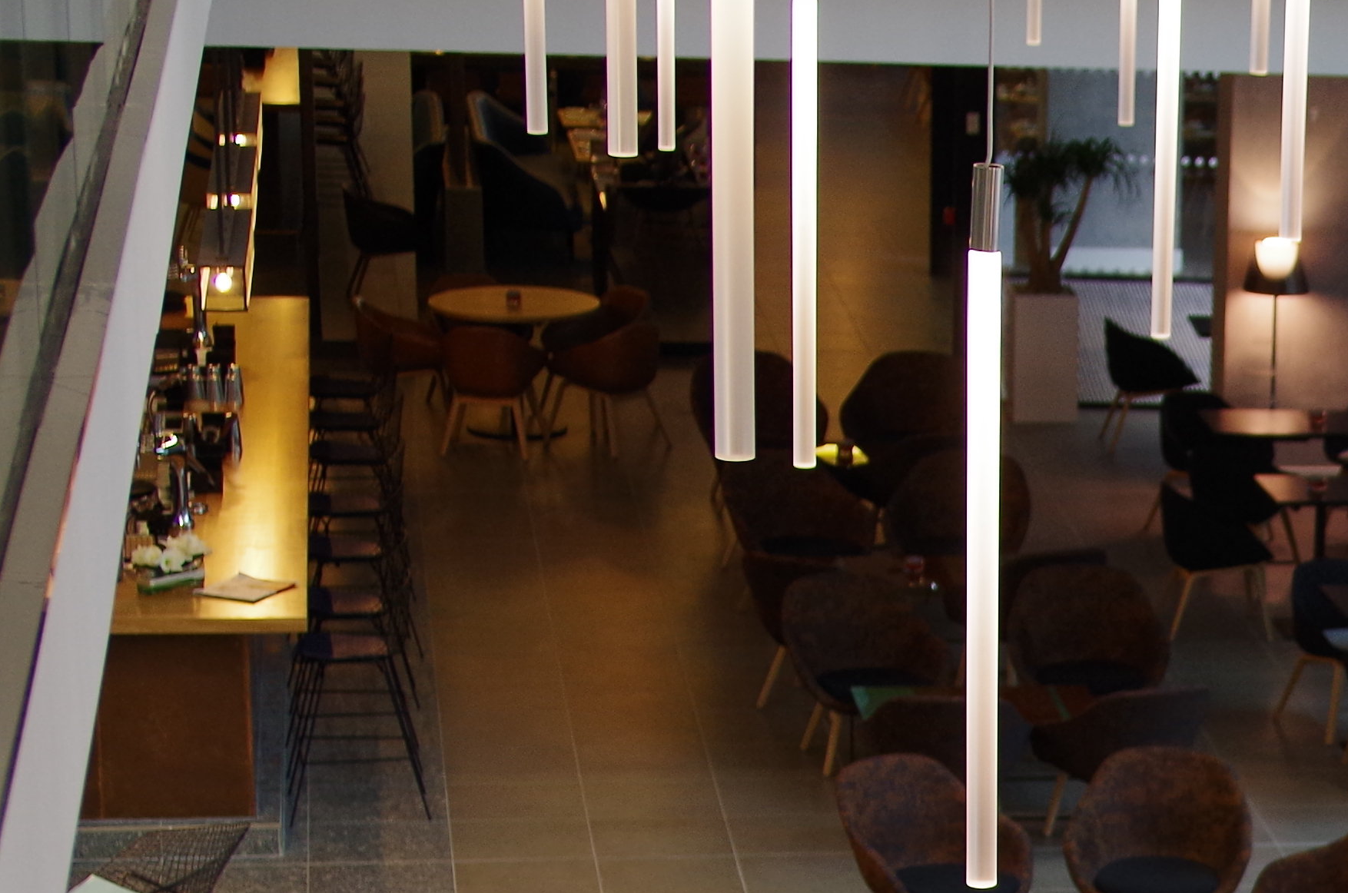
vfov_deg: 11.2
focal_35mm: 118
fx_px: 4410
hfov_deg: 16.2
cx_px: 1893
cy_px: 1240
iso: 400
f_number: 2.8
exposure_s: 1/60
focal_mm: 28
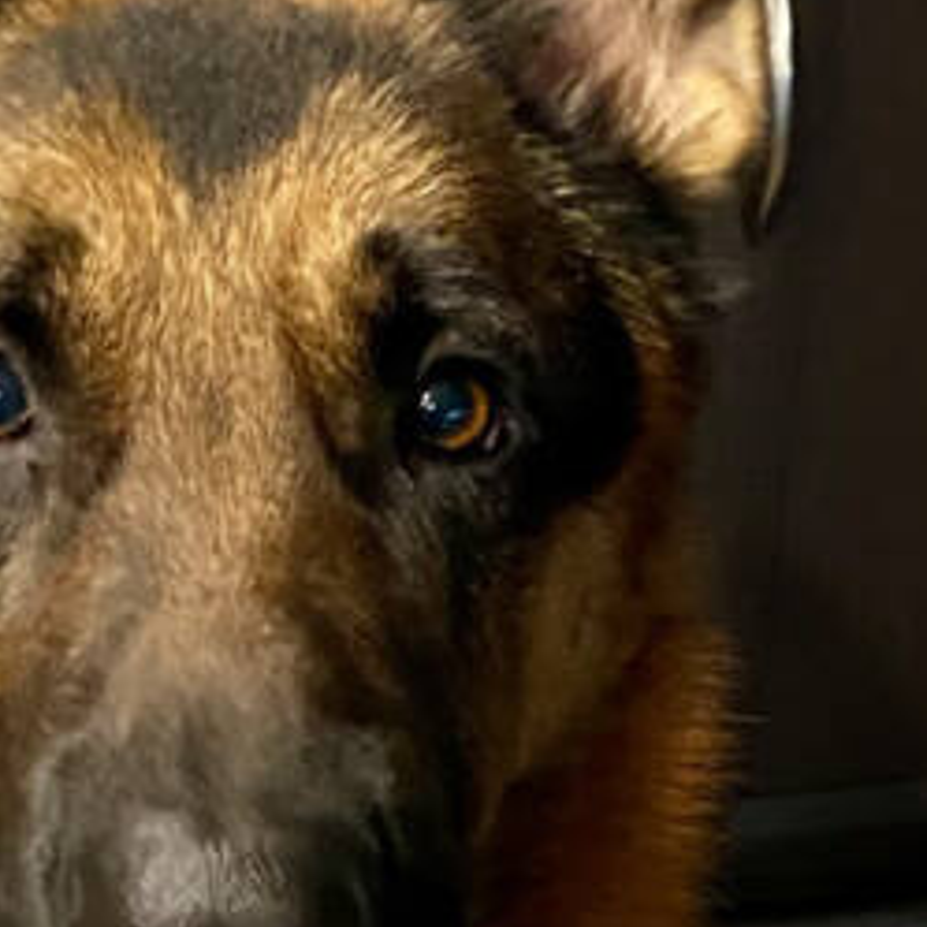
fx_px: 2515
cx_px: 478
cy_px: 979
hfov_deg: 20.9
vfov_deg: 20.1
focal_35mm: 83
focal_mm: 4.25
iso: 640
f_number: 1.8
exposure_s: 1/30
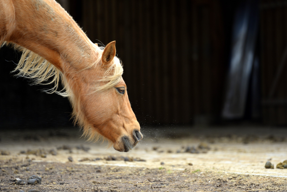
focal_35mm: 200
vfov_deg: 6.9
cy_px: 96
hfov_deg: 10.3
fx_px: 1595
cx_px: 144
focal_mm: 200
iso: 320
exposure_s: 1/250
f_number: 2.8
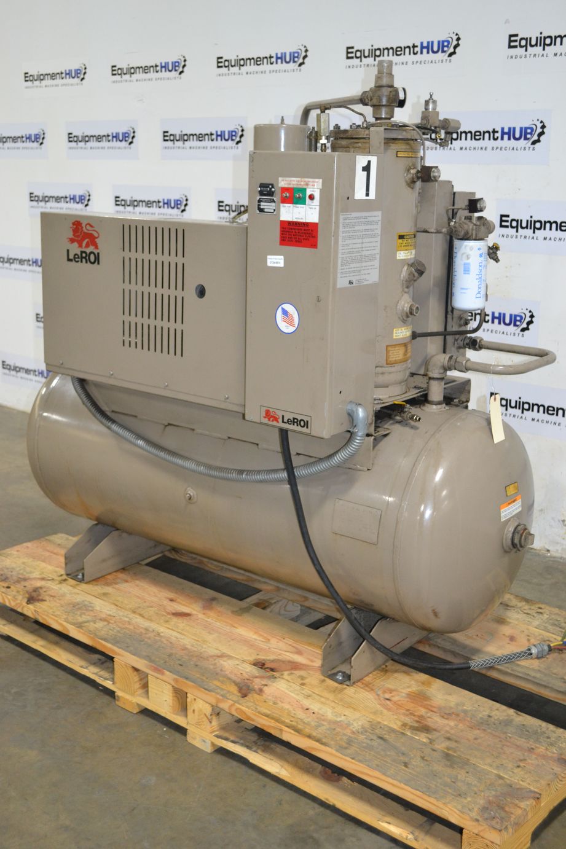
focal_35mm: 44
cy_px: 424
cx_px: 283
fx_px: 1026
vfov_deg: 45.0
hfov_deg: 30.8
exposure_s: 1/60
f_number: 4.5
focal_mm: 29
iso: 1100
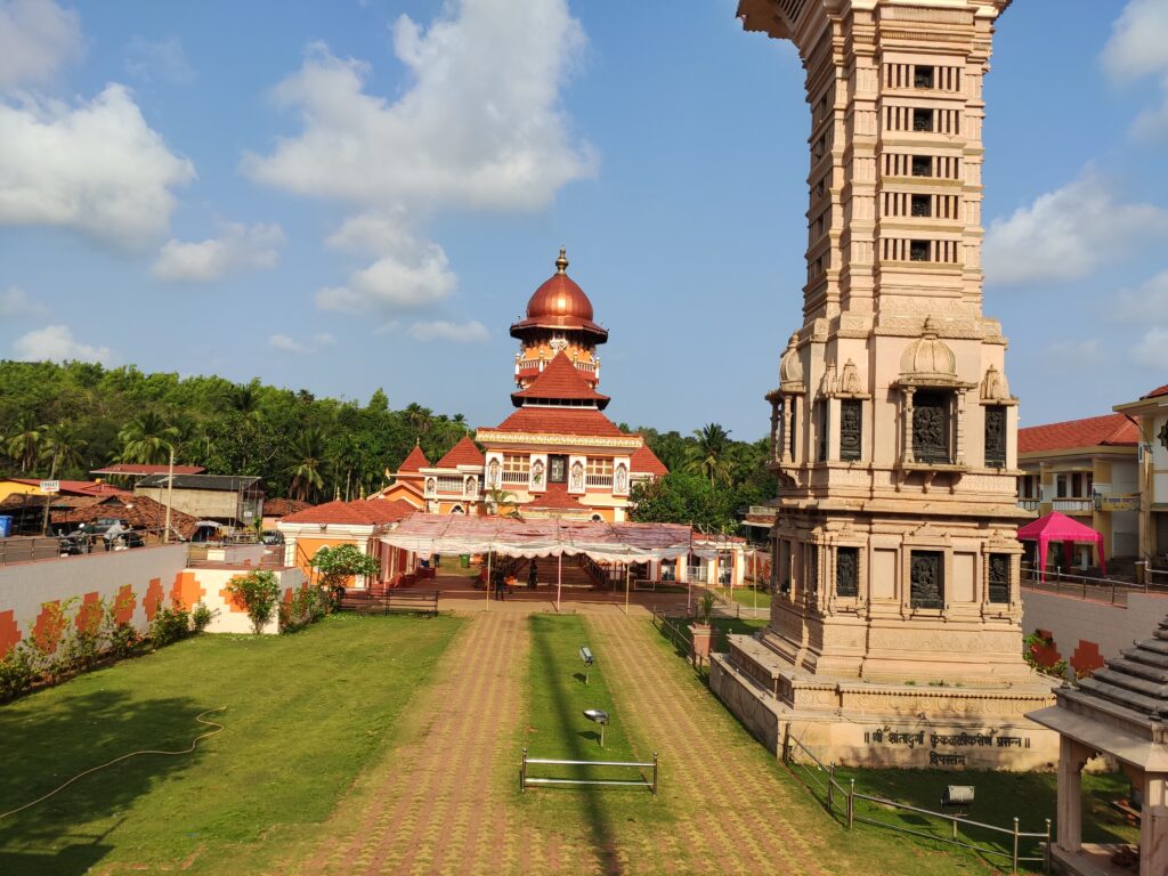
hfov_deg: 67.3
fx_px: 877
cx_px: 584
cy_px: 438
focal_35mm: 26
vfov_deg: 53.1
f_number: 1.75
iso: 112
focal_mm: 4.77
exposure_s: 1/1665
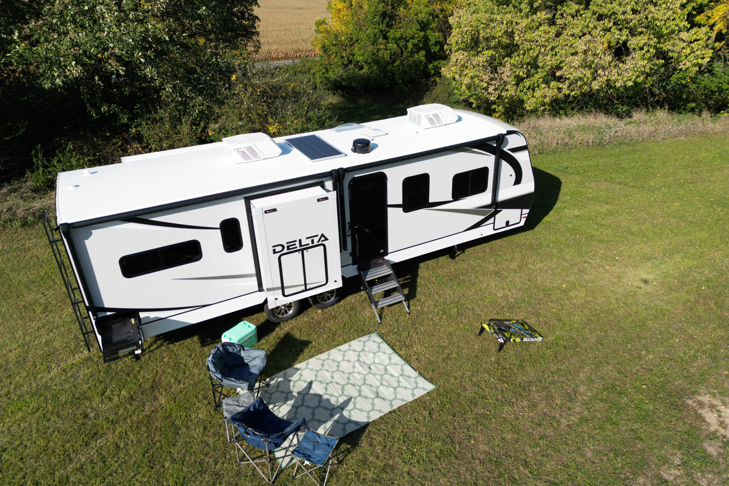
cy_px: 241
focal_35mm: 25
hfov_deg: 71.5
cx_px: 364
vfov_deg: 51.3
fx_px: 506
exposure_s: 1/3000
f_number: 1.7
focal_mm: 6.72
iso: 150
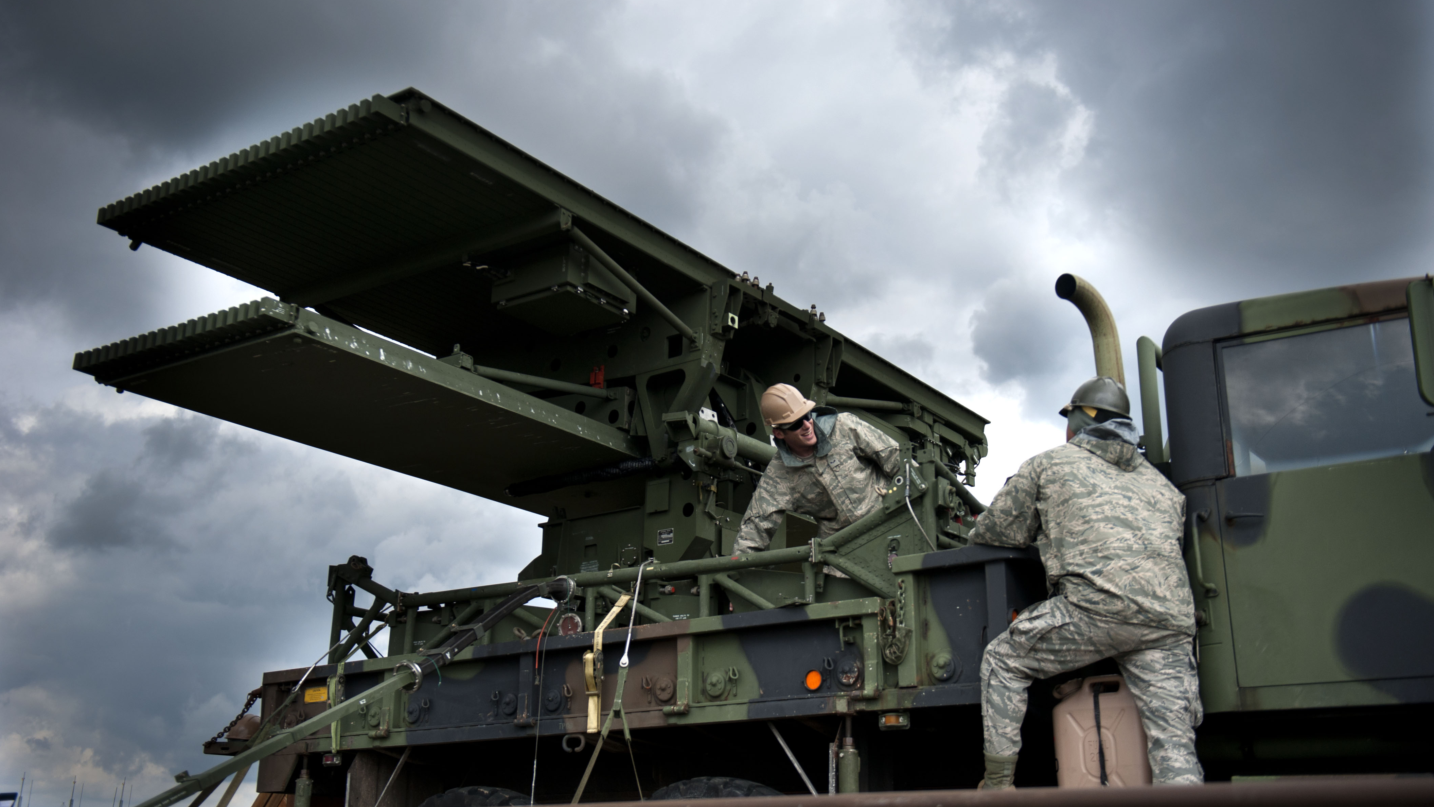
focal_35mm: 38
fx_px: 1445
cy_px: 425
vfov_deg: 31.2
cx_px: 717
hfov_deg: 52.8
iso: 400
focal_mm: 36
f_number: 2.8
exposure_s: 1/5000
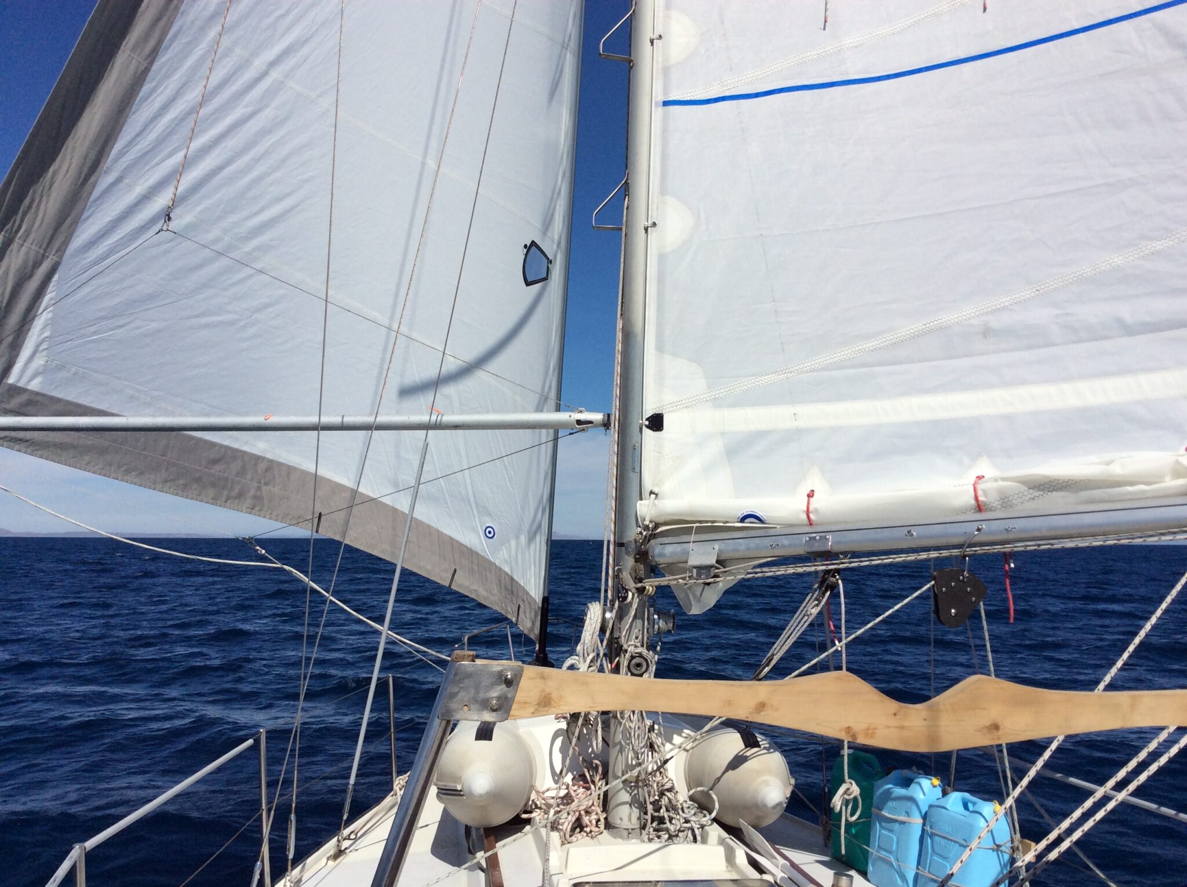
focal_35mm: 32
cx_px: 594
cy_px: 444
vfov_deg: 44.1
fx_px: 1096
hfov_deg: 56.9
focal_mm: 3.3
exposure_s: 1/4405
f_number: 2.4
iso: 32
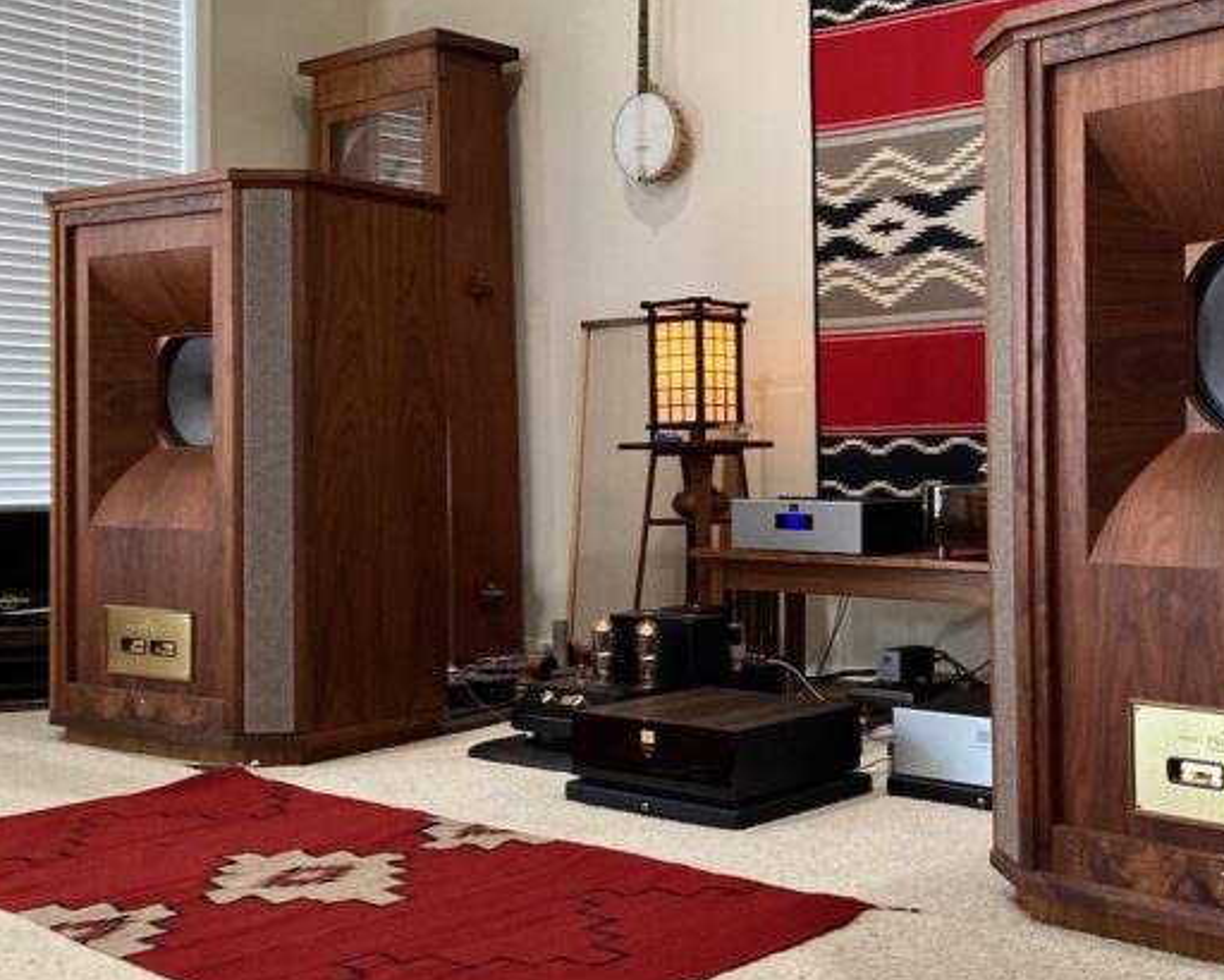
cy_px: 417
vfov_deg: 36.4
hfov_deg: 43.7
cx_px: 873
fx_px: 1486
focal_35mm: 41
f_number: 1.8
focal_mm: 3.99
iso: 320
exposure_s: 1/46
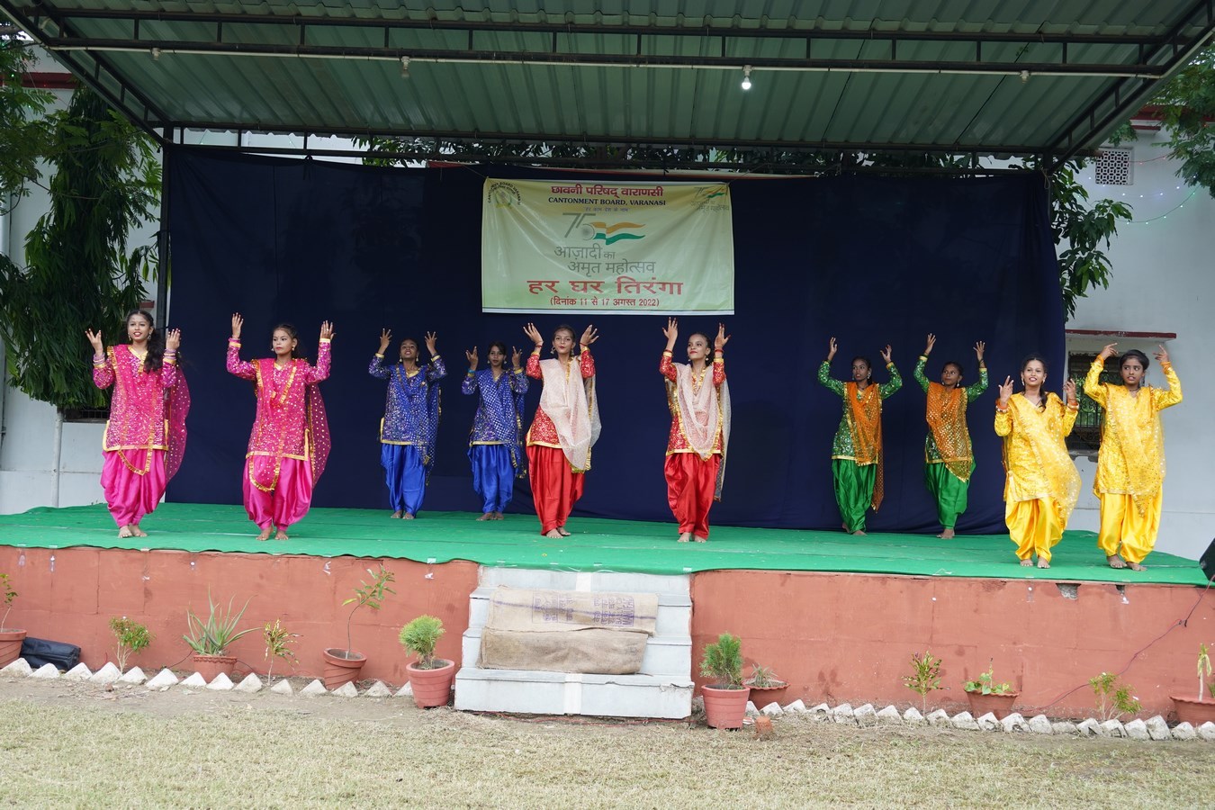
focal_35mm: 46
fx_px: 1552
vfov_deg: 29.2
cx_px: 608
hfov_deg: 42.7
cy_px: 405
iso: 500
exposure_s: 1/160
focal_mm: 46
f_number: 5.6
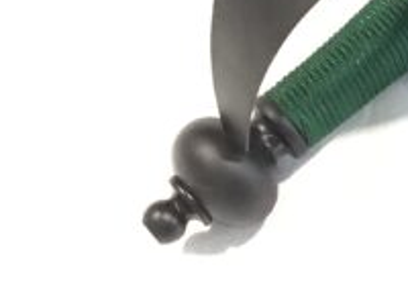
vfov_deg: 15.5
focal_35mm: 93
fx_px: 1096
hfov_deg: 19.4
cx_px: 530
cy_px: -27
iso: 400
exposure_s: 1/30
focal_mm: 3.3
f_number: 2.4
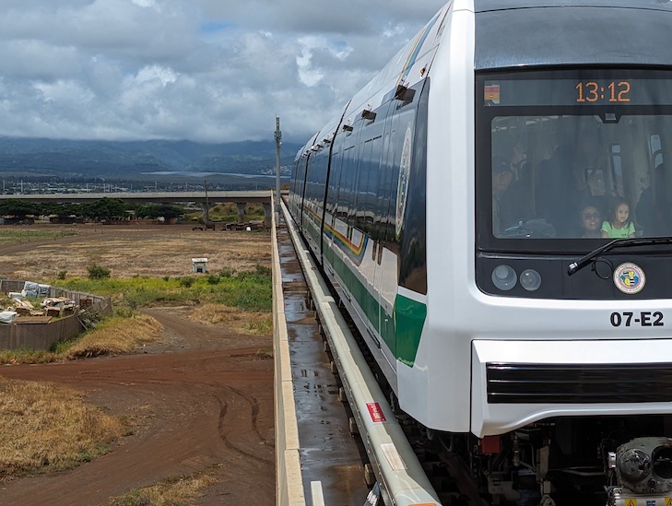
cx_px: 483
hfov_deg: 24.5
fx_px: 1536
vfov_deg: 18.7
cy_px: 182
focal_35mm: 79
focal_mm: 6.81
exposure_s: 1/4000
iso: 41
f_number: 1.85
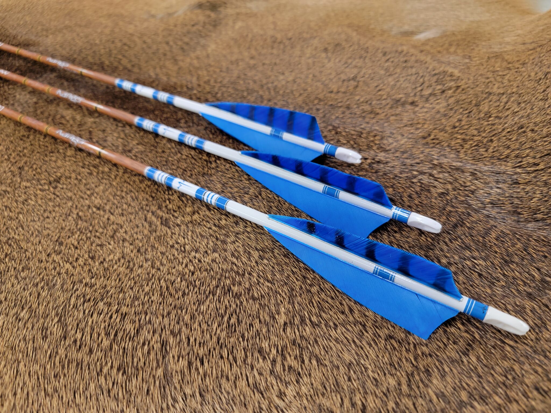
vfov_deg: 56.8
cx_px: 276
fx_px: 382
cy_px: 206
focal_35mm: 24
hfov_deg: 71.6
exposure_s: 1/120
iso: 320
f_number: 1.8
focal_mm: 6.7
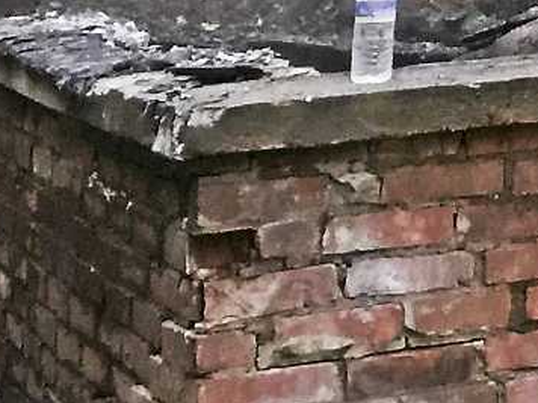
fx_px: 2596
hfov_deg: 10.0
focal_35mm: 167
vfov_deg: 8.3
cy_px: -510
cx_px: 1383
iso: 80
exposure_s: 1/15
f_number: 2.2
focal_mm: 4.15
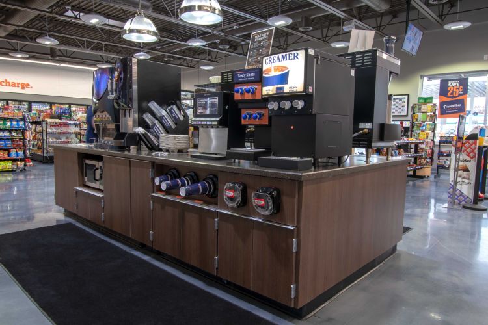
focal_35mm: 24
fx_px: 325
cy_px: 162
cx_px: 244
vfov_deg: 53.1
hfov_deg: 73.7
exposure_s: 1/1.67
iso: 125
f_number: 14
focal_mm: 16
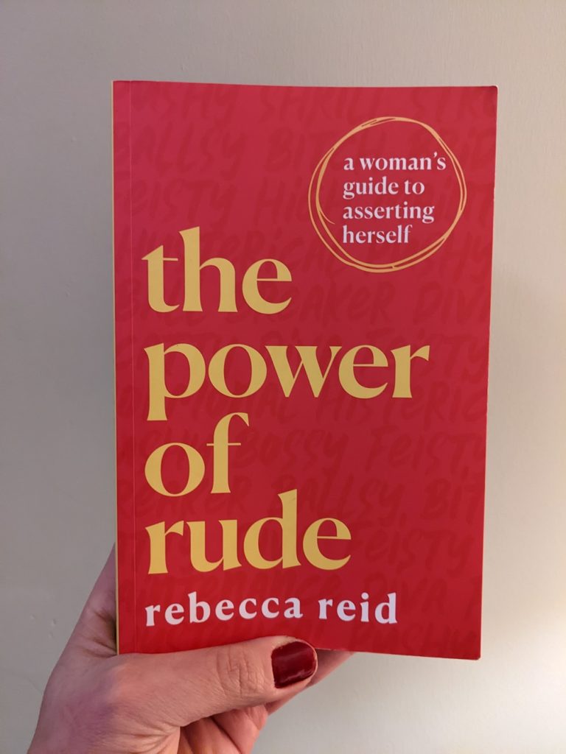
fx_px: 589
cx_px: 283
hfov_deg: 51.4
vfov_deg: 65.3
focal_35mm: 27
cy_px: 377
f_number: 1.73
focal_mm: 4.38
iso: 446
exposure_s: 1/25
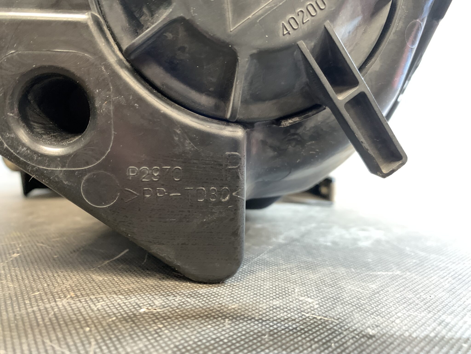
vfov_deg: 53.1
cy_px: 177
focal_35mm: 26
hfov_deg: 67.3
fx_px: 354
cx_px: 236
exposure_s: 1/30
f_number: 1.8
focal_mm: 4.25
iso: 800
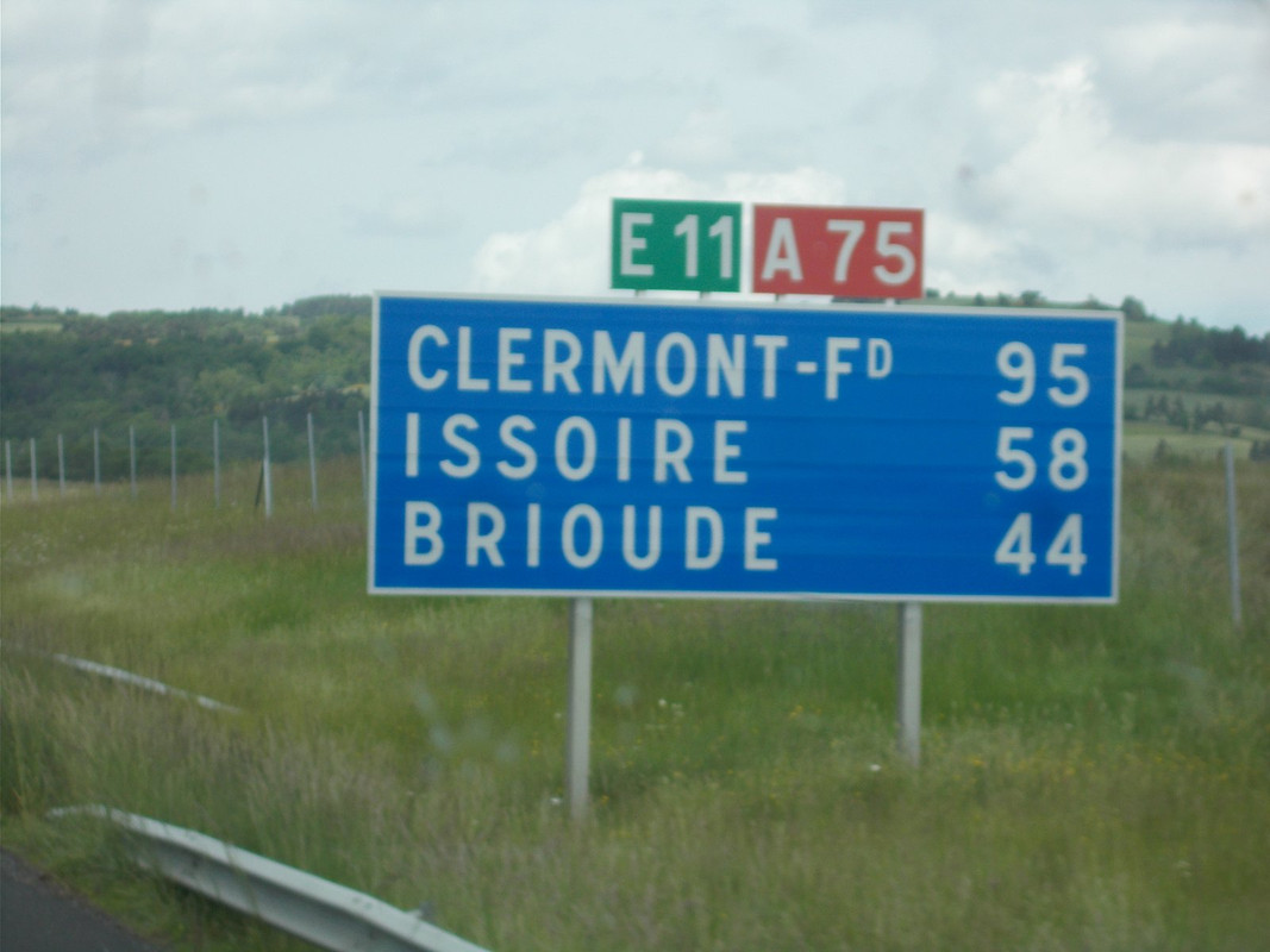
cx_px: 635
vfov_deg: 13.1
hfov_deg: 17.4
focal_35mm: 113
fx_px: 4145
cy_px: 476
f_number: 6
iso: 80
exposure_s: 1/200
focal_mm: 20.1
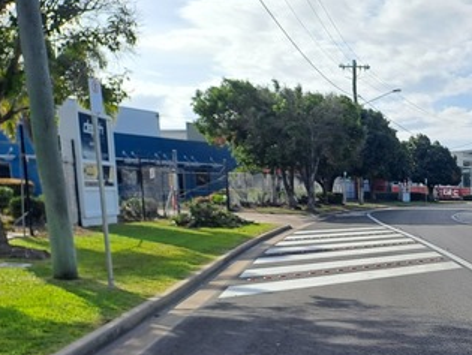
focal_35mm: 56
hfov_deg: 30.5
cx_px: 526
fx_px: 764
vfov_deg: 25.1
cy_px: 343
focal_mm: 4.65
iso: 32
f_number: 1.8
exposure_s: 1/1637
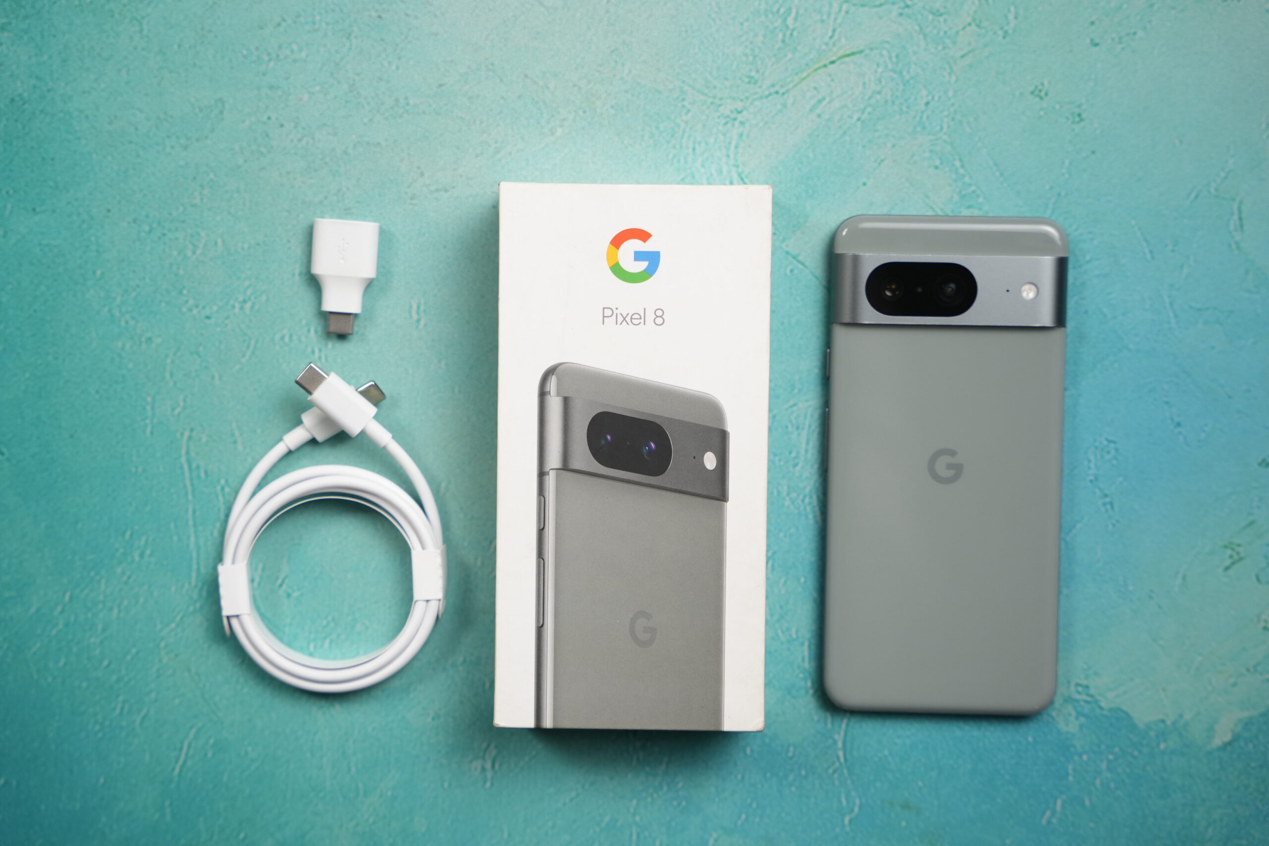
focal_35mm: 70
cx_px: 634
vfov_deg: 19.5
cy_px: 423
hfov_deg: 28.8
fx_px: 2467
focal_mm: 70
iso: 640
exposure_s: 1/125
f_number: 3.5
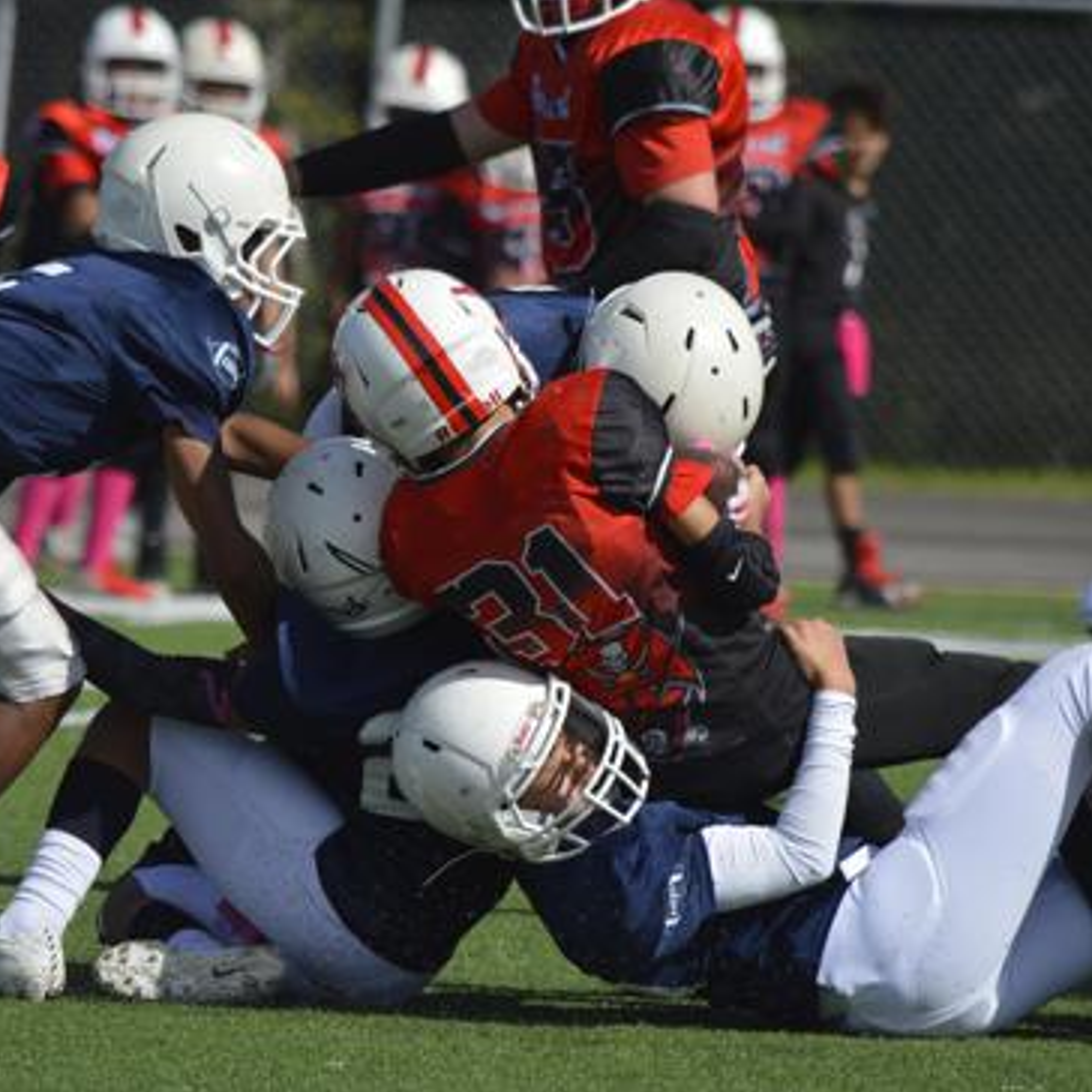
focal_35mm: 578
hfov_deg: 3.0
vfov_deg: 3.0
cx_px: 480
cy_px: 546
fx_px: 20629
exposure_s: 1/2000
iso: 320
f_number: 7.1
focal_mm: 300
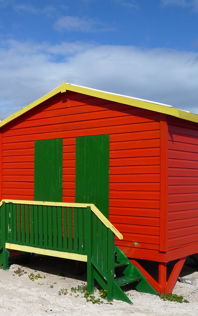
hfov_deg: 29.0
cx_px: 30
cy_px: 160
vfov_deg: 46.2
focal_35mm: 43
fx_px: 371
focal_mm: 5
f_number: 8
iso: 100
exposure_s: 1/400
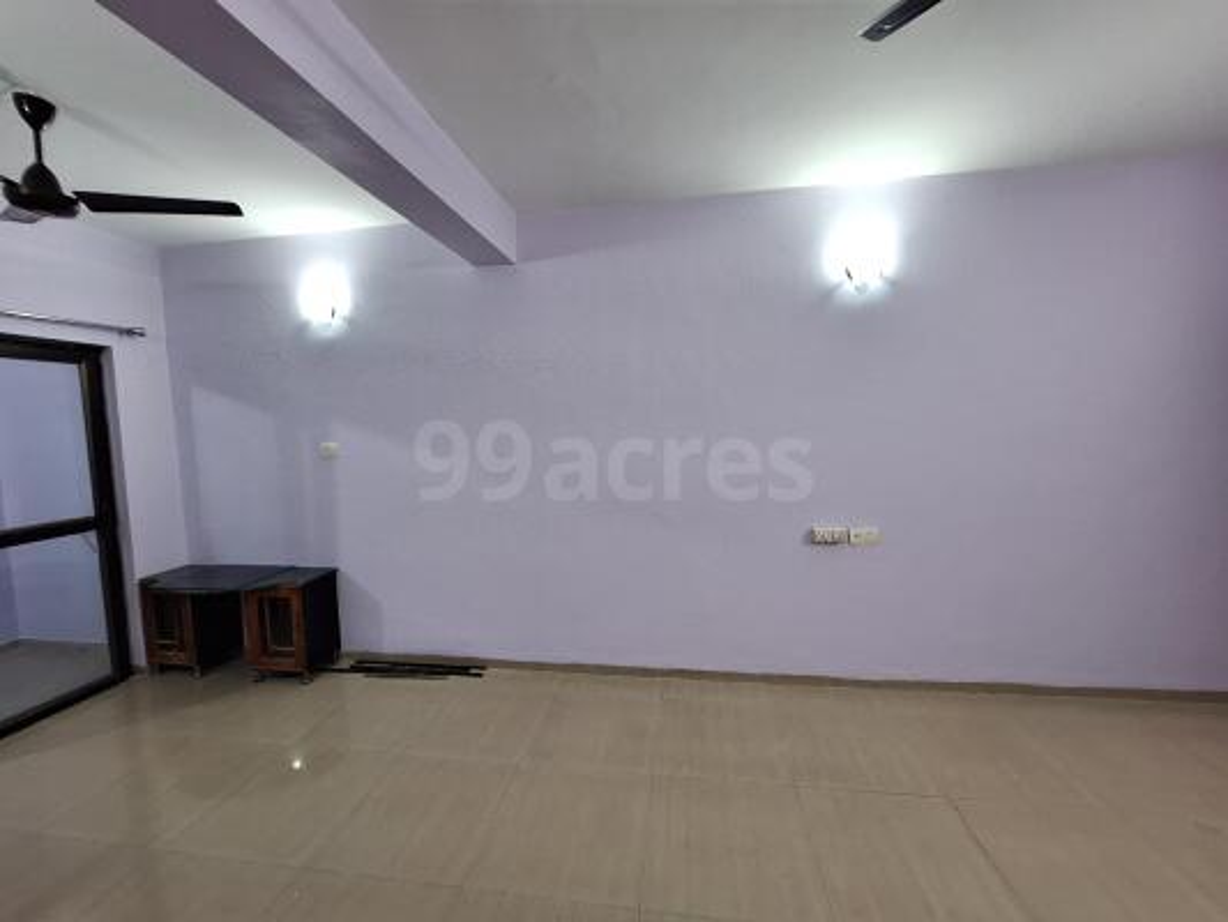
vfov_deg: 89.9
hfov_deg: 106.2
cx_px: 614
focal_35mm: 13
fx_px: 461
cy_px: 461
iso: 160
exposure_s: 1/40
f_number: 2.2
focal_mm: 1.74
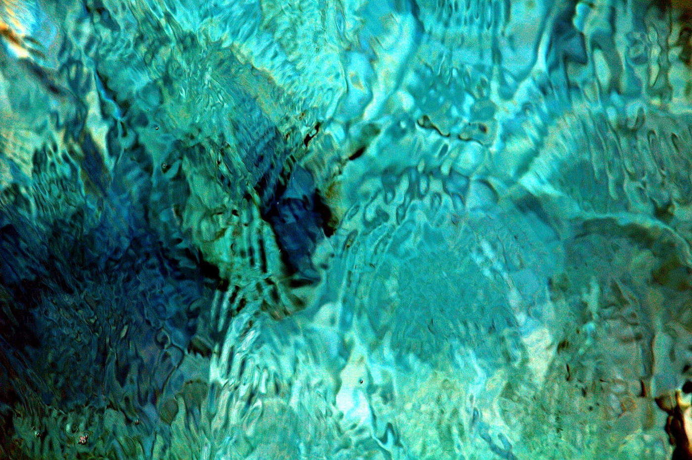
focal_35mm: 158
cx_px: 346
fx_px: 3024
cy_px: 230
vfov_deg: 8.7
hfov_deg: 13.1
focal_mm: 105
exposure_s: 1/125
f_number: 9
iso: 200
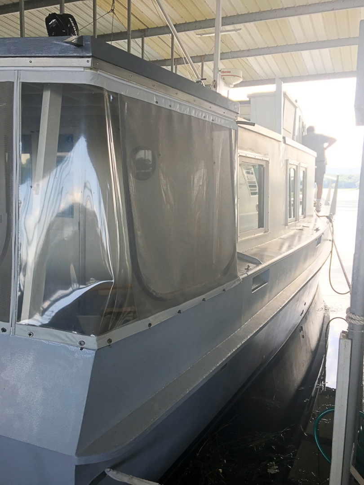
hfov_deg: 48.2
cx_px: 182
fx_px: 407
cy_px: 242
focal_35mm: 29
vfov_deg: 61.7
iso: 32
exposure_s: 1/120
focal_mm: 4.15
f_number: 2.2
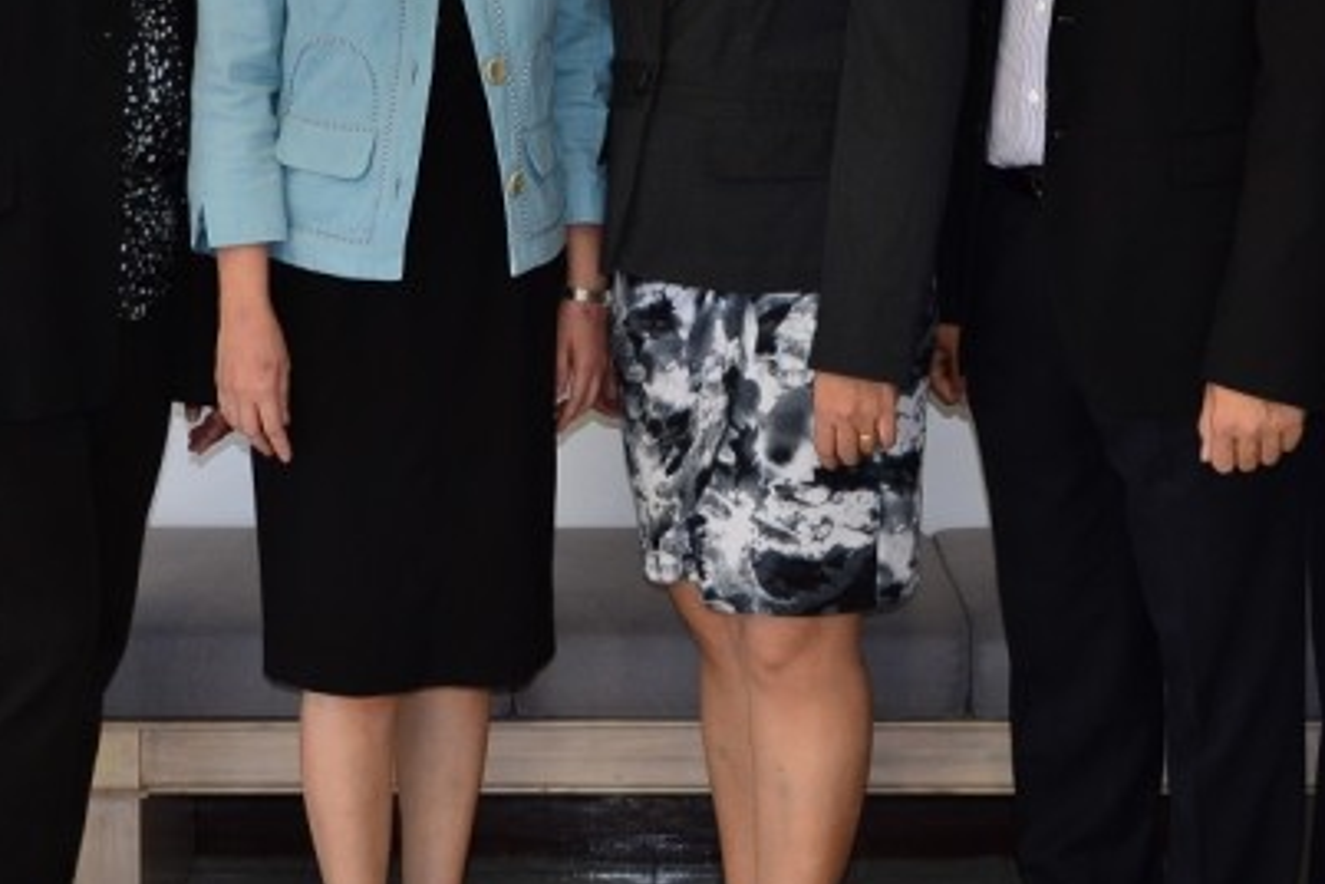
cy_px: 157
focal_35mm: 84
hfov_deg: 24.2
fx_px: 3091
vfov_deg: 16.1
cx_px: 662
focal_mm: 22
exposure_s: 1/20
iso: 200
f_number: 3.8
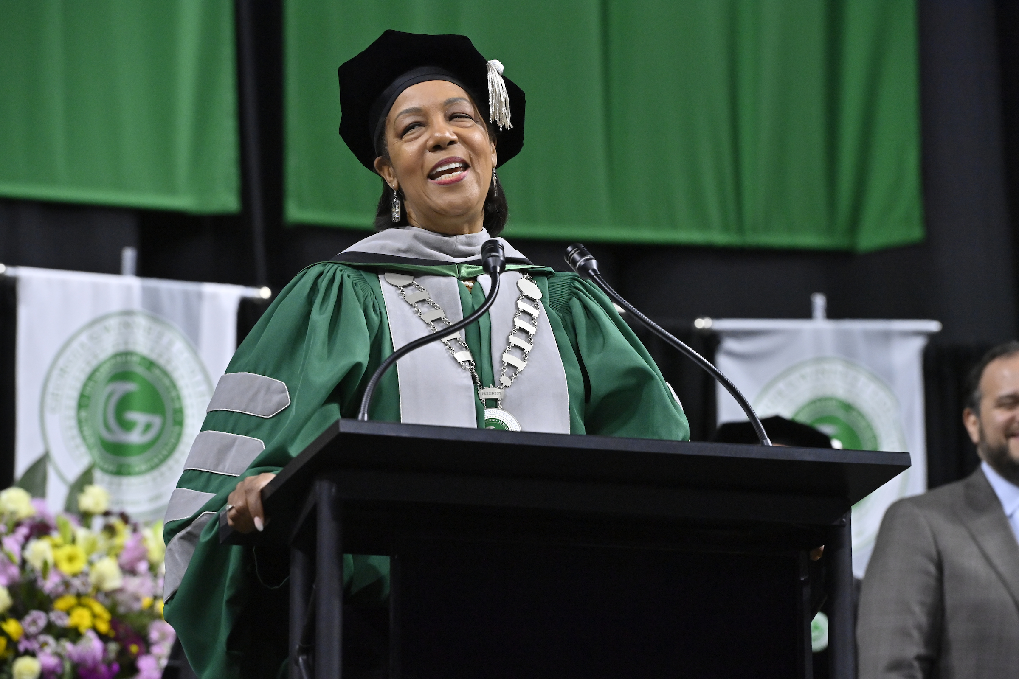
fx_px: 4953
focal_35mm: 175
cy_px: 340
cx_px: 510
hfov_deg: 11.7
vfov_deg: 7.8
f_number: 6.3
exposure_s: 1/400
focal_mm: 175
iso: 4000
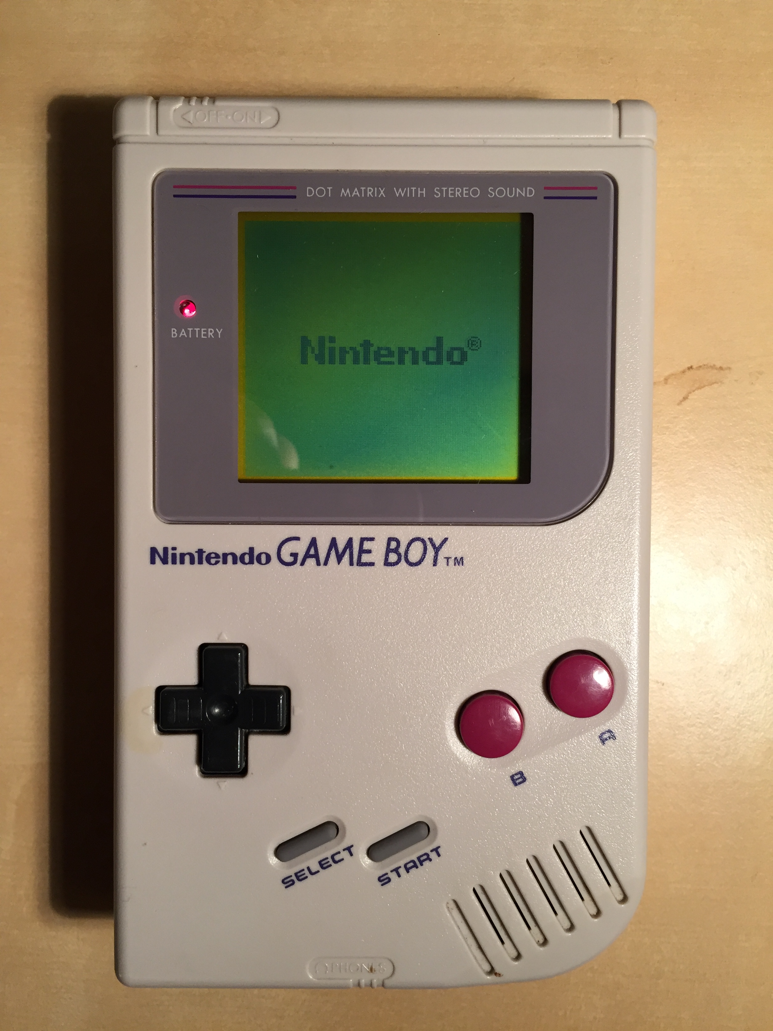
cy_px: 516
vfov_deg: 61.7
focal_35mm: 29
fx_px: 863
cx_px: 386
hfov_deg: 48.2
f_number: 2.2
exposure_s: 1/30
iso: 32
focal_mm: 4.15
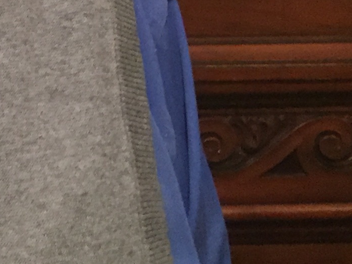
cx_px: -304
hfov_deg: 13.1
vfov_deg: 10.3
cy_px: -223
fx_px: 1373
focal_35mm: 135
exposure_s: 1/33
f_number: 2.2
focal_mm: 4.15
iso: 320
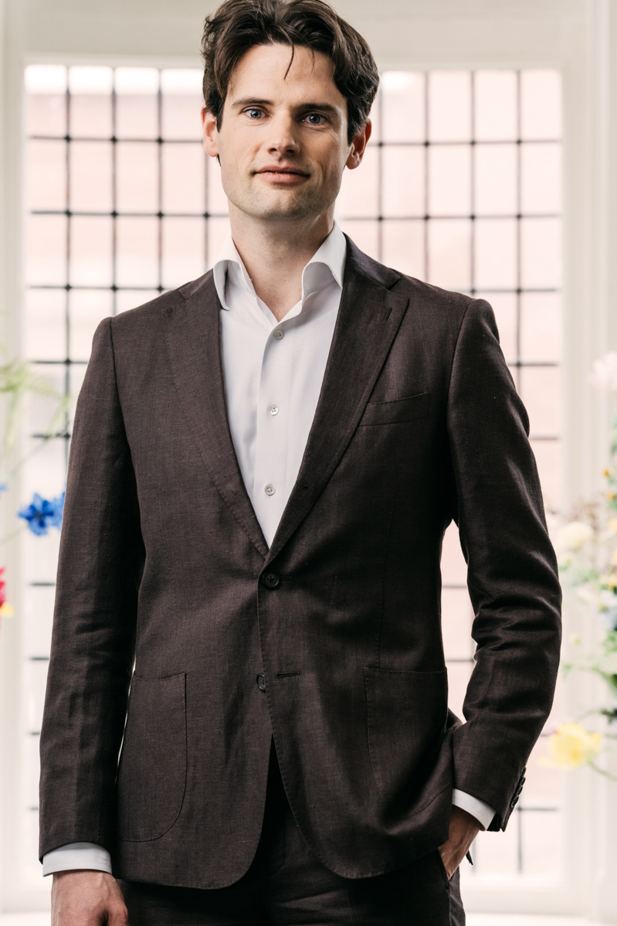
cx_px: 280
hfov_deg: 8.1
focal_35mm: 169
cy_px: 448
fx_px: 4343
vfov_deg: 12.2
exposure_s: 1/20
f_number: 3.5
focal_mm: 135
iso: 800
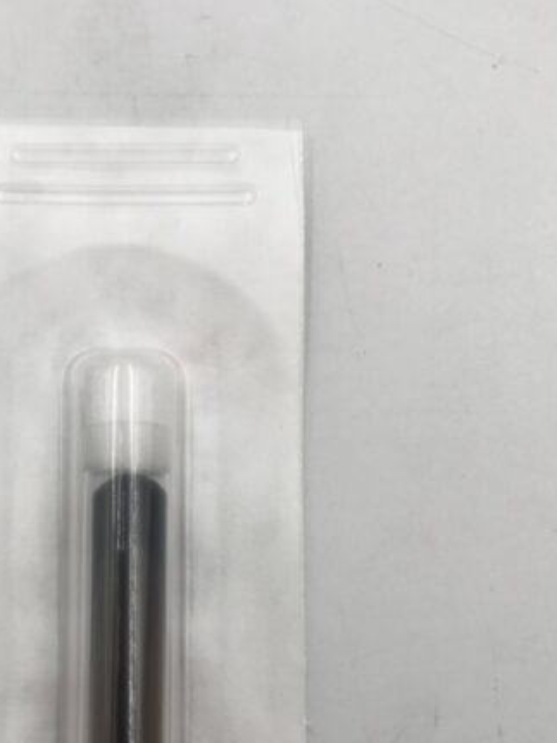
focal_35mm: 52
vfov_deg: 36.1
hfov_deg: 27.7
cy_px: 550
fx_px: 1116
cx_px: 152
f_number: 1.8
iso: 20
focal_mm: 3.99
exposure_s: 1/171
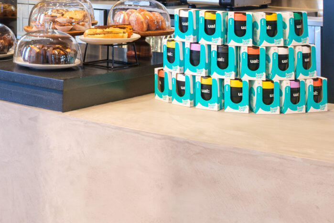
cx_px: -50
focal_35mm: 85
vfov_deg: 15.3
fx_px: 789
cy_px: -67
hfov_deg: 22.3
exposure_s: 1/60
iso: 2000
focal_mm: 19.4
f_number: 3.6
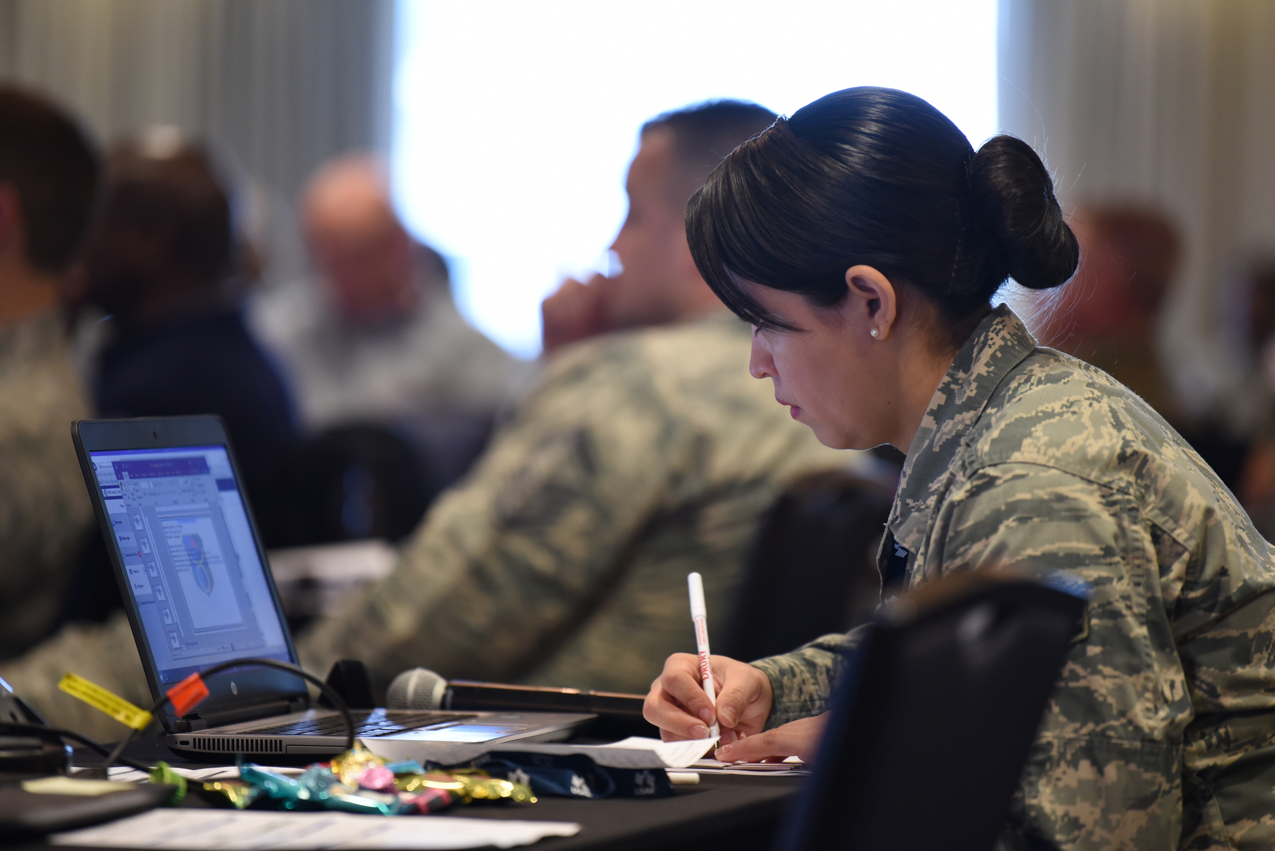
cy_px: 426
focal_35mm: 200
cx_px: 638
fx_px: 7086
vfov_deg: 6.9
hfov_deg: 10.3
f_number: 2.8
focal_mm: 200
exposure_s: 1/200
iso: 2000
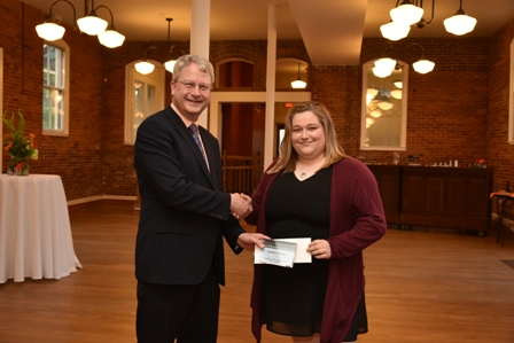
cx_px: 257
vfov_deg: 35.1
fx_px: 543
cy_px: 172
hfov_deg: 50.7
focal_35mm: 38
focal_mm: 38
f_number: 7.1
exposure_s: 1/80
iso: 1600
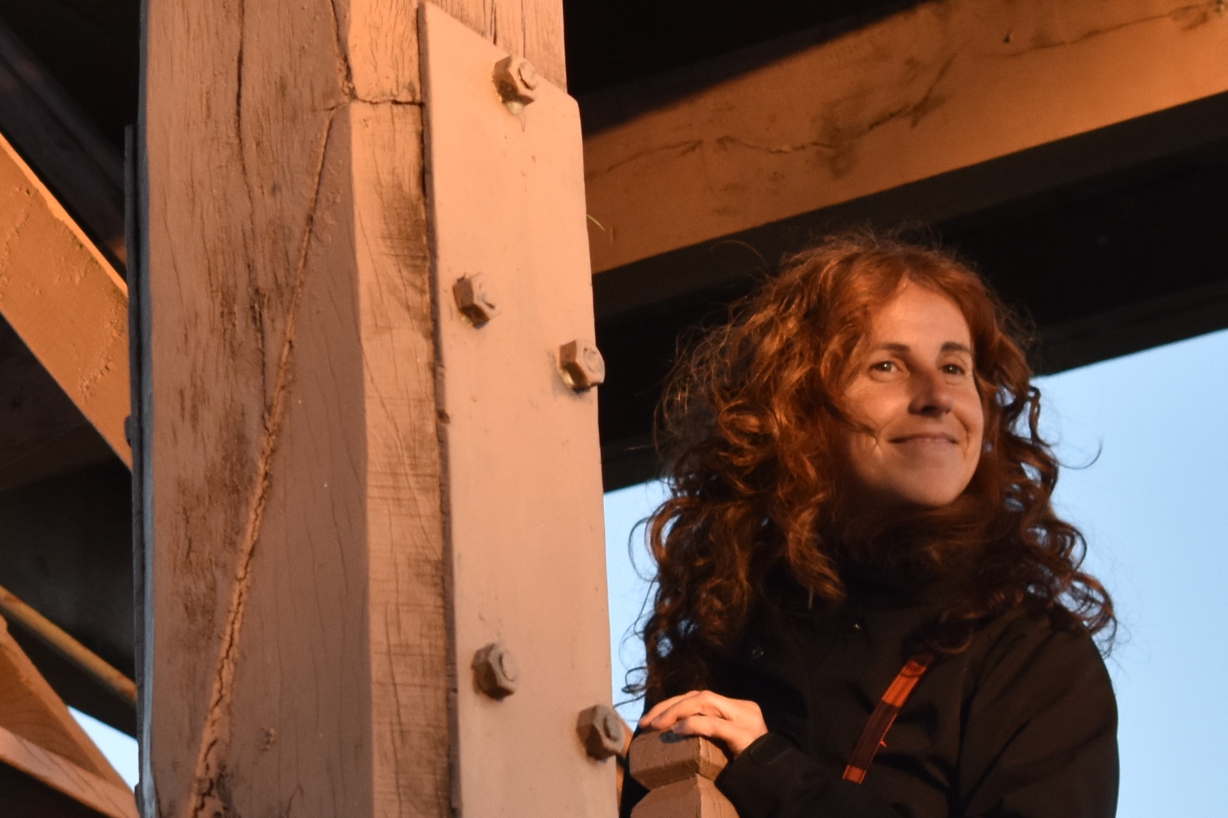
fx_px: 4093
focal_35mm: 120
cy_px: 409
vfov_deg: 11.4
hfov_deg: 17.1
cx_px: 614
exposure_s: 1/500
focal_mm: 80
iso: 640
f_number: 8
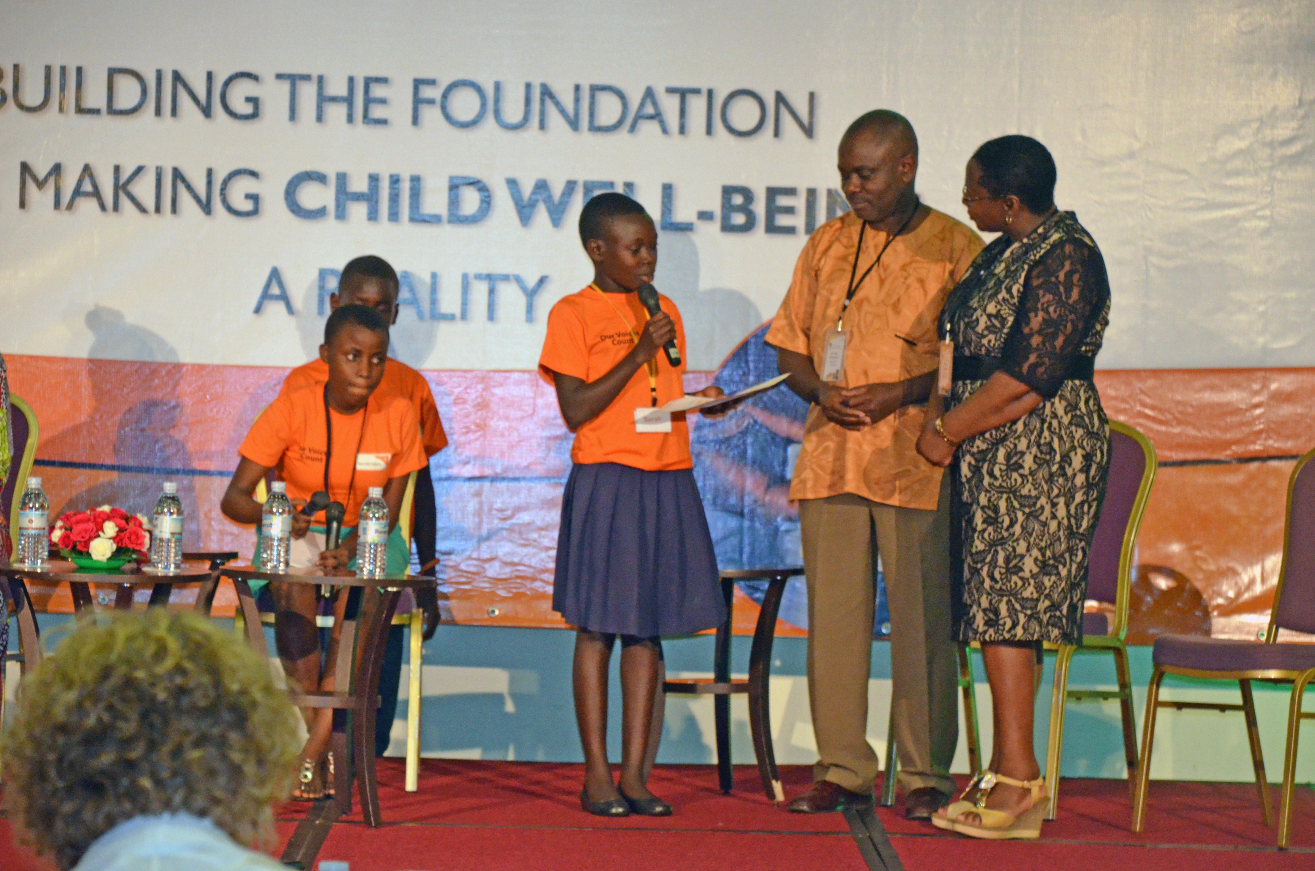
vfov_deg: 9.1
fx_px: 5468
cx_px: 658
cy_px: 436
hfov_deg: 13.7
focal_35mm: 150
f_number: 5.6
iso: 3200
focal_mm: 100
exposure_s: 1/60
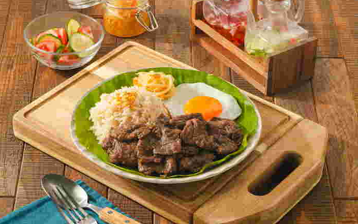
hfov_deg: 20.2
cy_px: 109
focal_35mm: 103
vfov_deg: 12.7
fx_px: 1005
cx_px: 180
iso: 50
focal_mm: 100
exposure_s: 1/6
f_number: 20
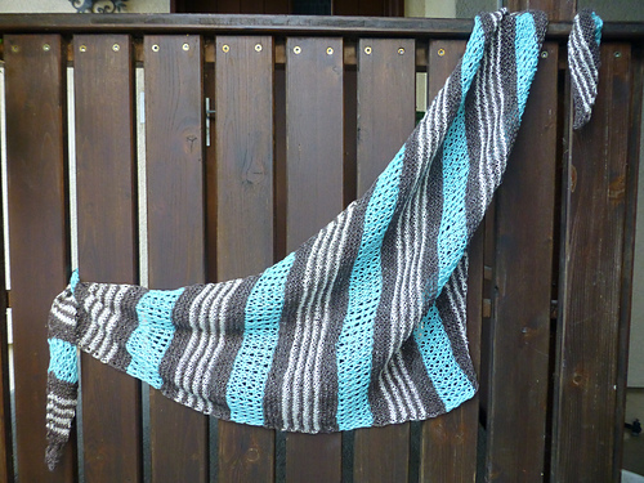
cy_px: 242
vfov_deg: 54.9
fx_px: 465
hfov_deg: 69.4
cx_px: 322
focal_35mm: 25
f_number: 3.3
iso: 400
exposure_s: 1/30
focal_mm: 4.3
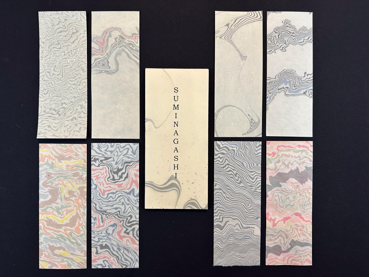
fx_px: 256
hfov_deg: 71.6
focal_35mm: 24
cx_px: 184
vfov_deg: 56.8
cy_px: 138
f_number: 1.78
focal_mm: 6.86
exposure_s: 1/60
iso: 125
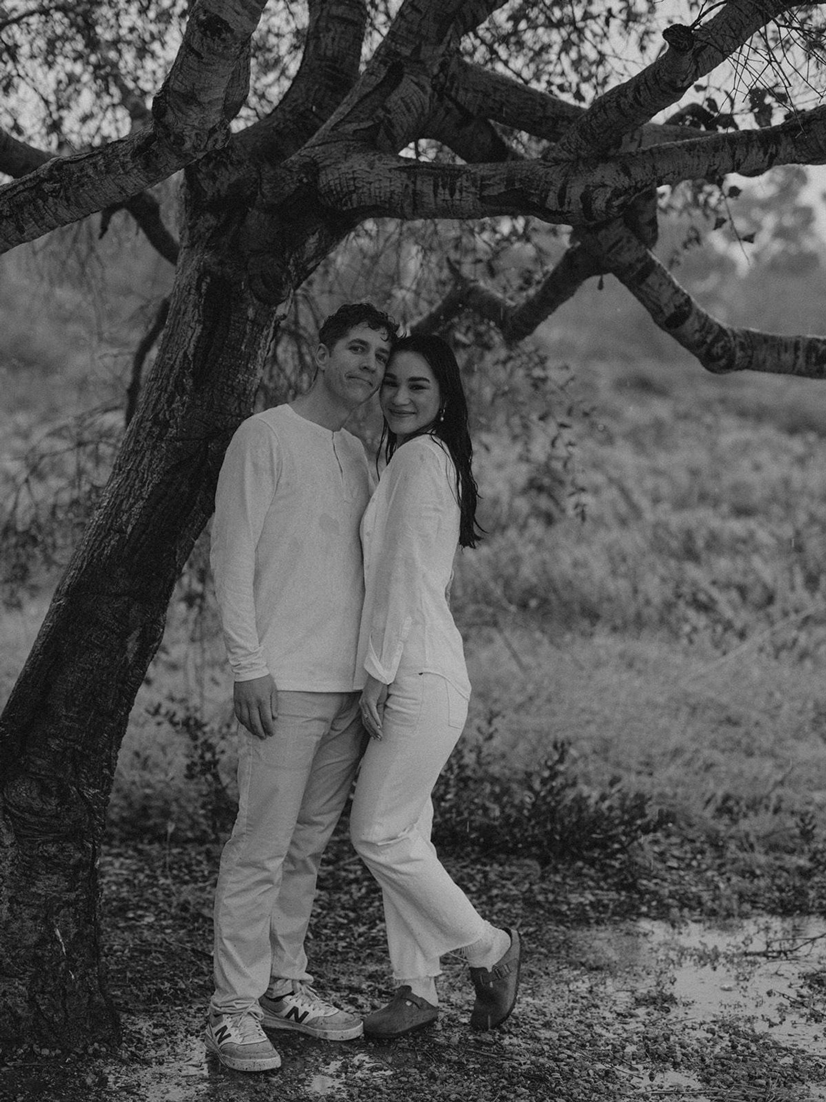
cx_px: 413
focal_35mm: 63
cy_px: 551
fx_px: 2004
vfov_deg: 30.7
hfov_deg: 23.3
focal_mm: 80
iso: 800
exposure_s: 1/250
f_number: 2.8
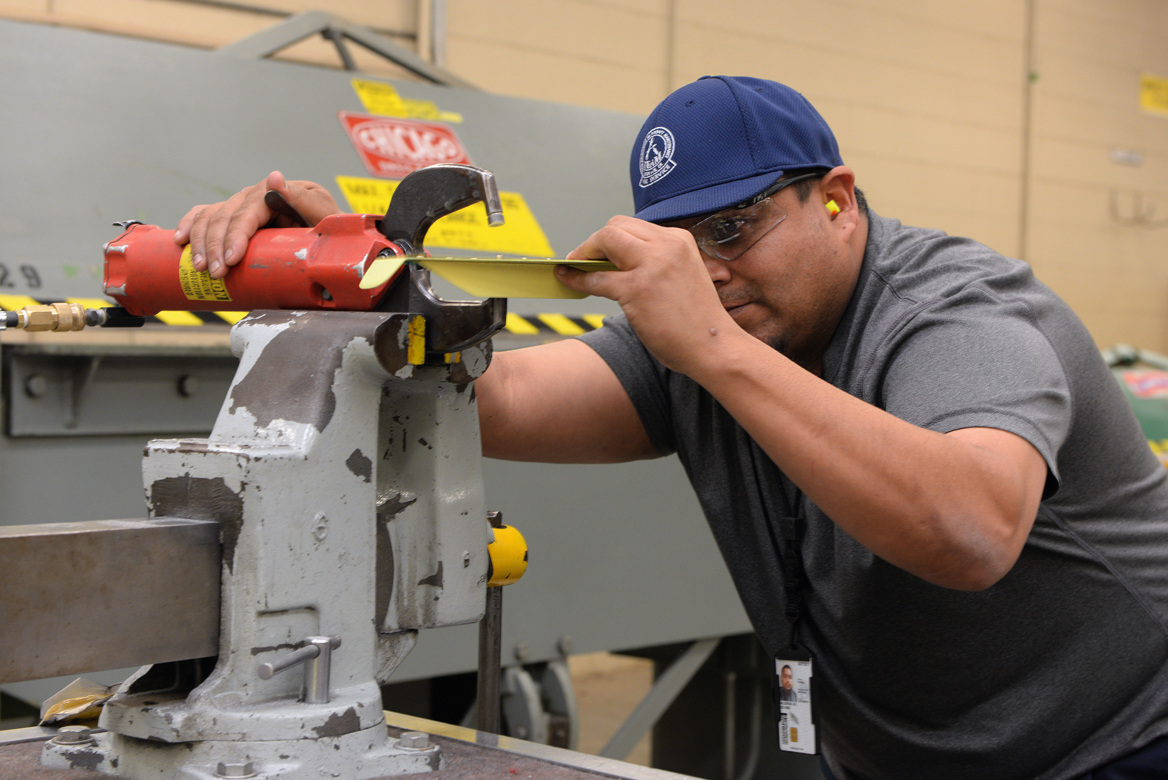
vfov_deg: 19.5
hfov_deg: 28.8
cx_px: 584
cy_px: 390
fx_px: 2272
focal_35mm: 70
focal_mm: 70
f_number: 7.1
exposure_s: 1/40
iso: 1250
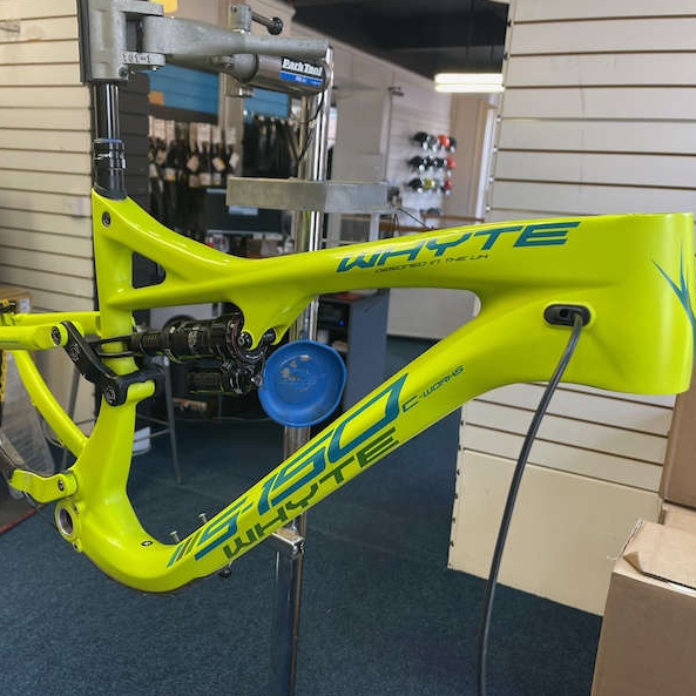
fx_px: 705
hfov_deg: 52.2
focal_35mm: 31
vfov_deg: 52.5
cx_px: 278
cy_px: 350
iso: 100
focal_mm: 5.1
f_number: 1.6
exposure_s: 1/100
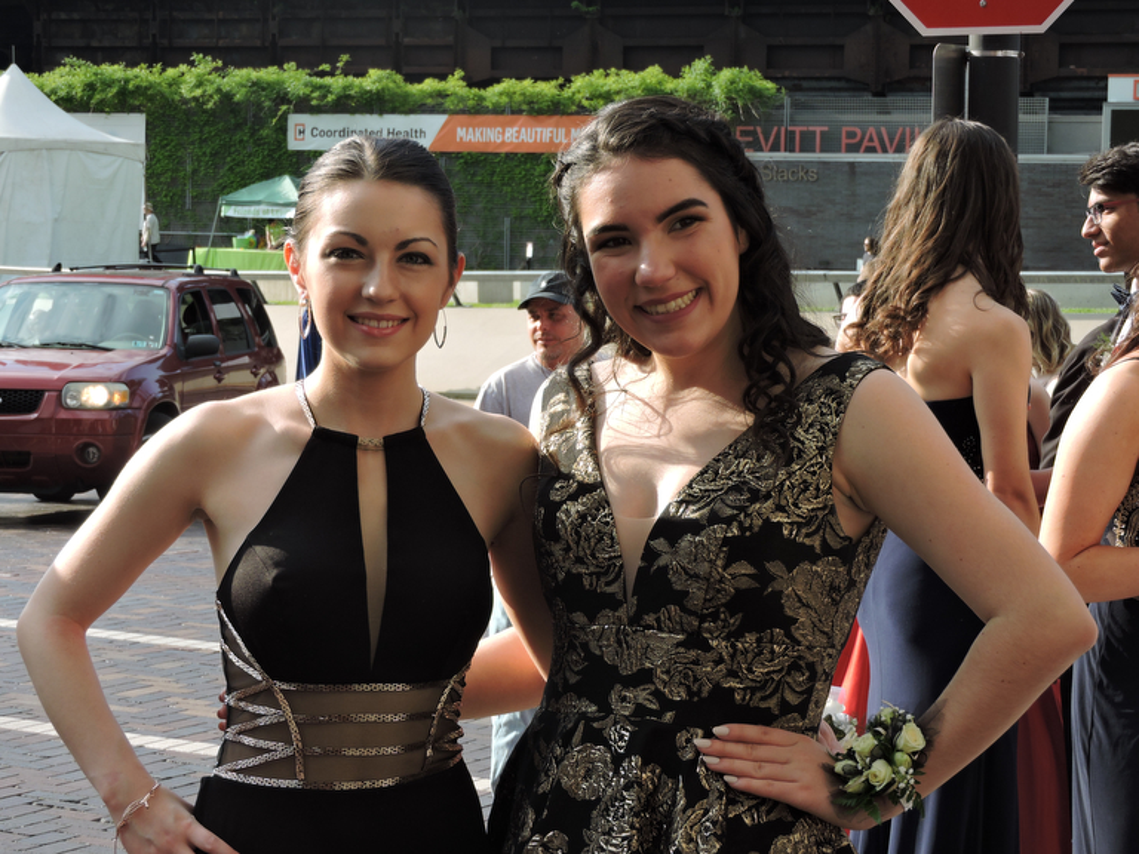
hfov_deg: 20.7
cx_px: 570
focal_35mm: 95
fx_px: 3126
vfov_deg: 15.6
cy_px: 427
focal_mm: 17
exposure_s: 1/250
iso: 100
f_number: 4.8
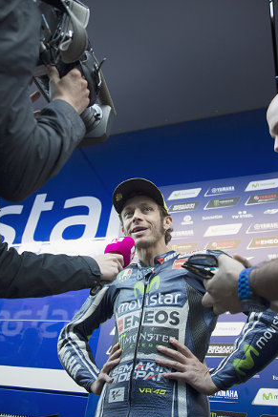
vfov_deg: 57.2
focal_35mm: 33
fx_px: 383
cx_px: 139
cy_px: 214
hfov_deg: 39.9
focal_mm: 32
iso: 1600
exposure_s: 1/160
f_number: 4
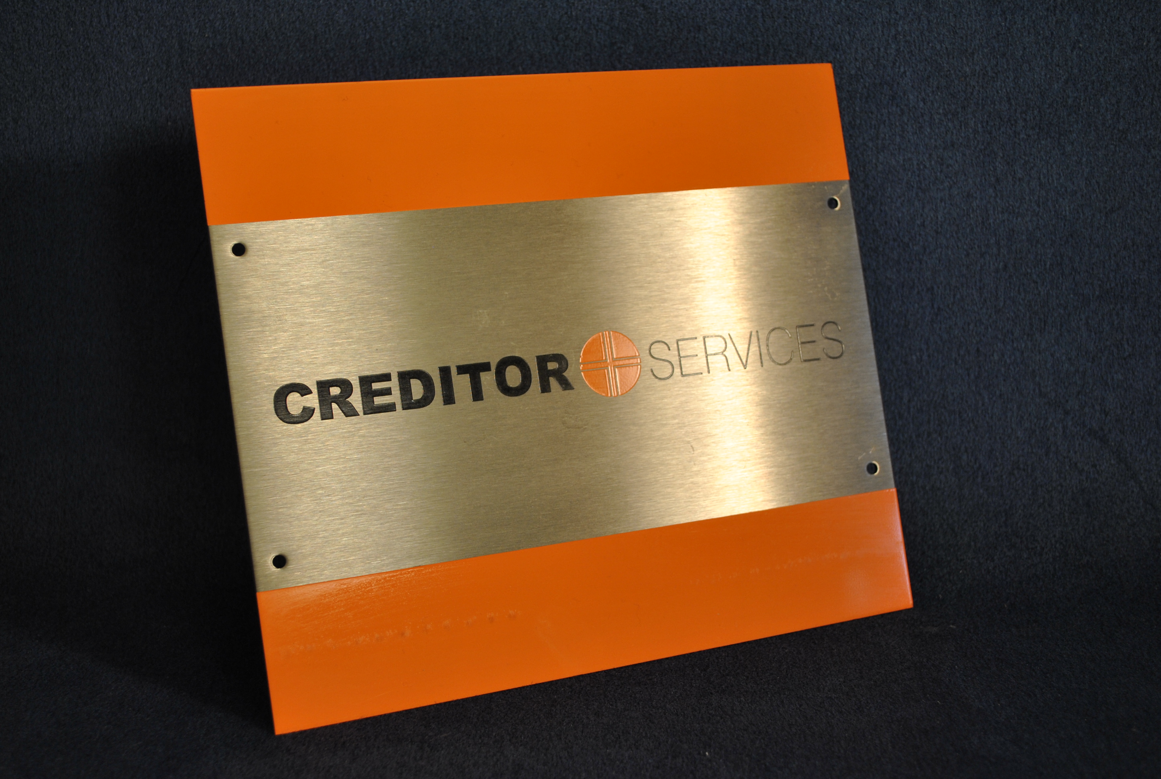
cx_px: 580
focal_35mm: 44
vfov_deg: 31.0
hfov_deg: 44.9
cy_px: 390
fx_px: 1406
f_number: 5
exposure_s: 1/100
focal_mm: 29
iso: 200
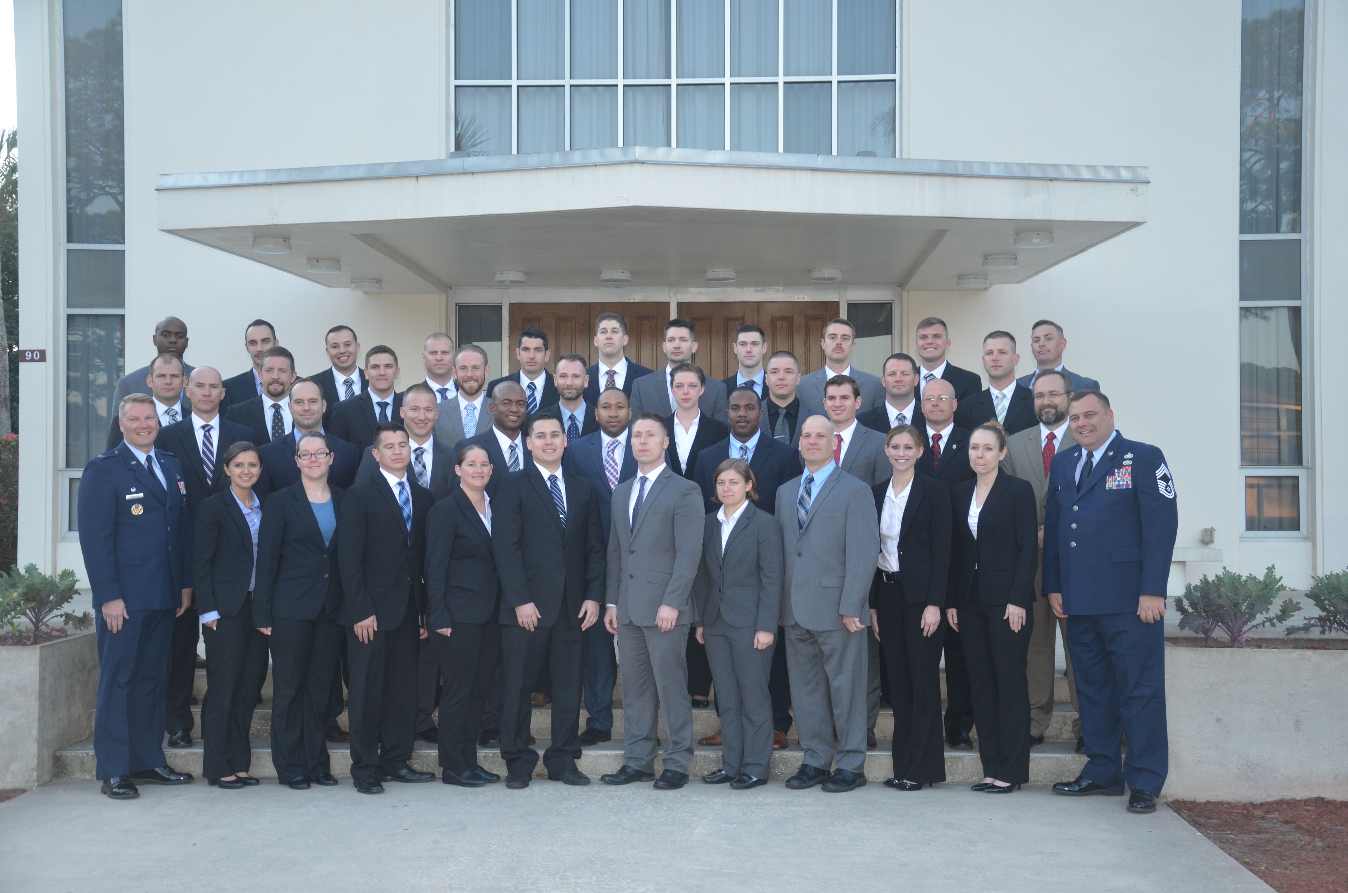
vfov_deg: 29.7
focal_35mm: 45
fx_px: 1682
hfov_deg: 43.7
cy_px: 446
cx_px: 674
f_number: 4.2
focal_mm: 30
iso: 320
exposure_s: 1/125
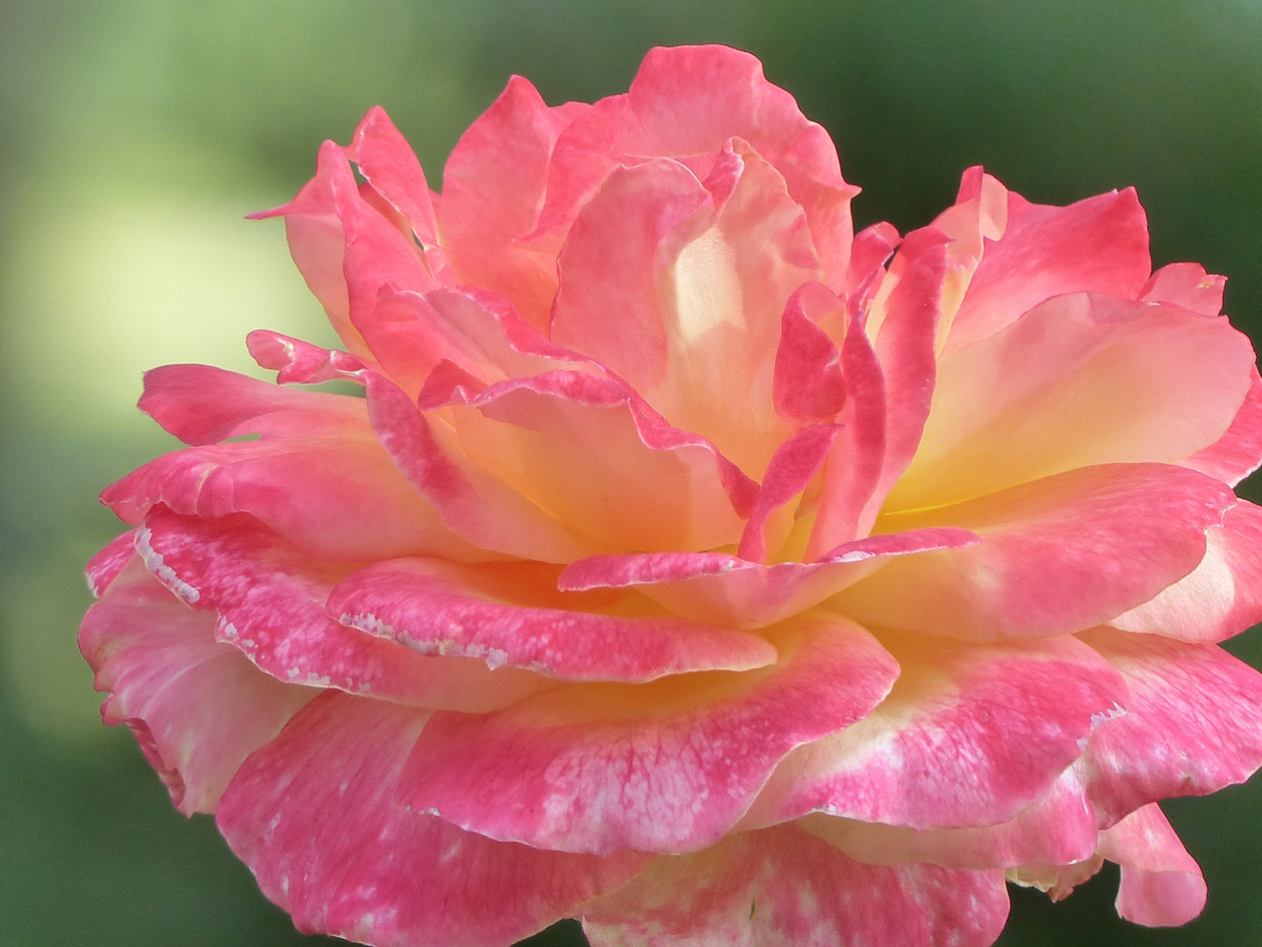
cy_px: 514
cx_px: 701
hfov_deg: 2.0
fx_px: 36238
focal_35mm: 994
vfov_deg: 1.5
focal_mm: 108
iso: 160
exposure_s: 1/125
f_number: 4
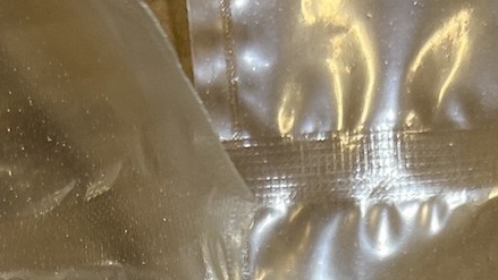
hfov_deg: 17.3
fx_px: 1638
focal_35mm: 124
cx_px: 315
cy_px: 807
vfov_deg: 8.4
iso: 40
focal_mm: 5.7
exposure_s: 1/117
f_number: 1.5
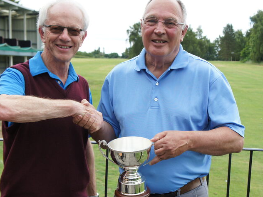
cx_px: 124
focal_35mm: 60
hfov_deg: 32.2
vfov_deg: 24.3
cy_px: 124
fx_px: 456
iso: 200
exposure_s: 1/250
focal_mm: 28
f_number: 5
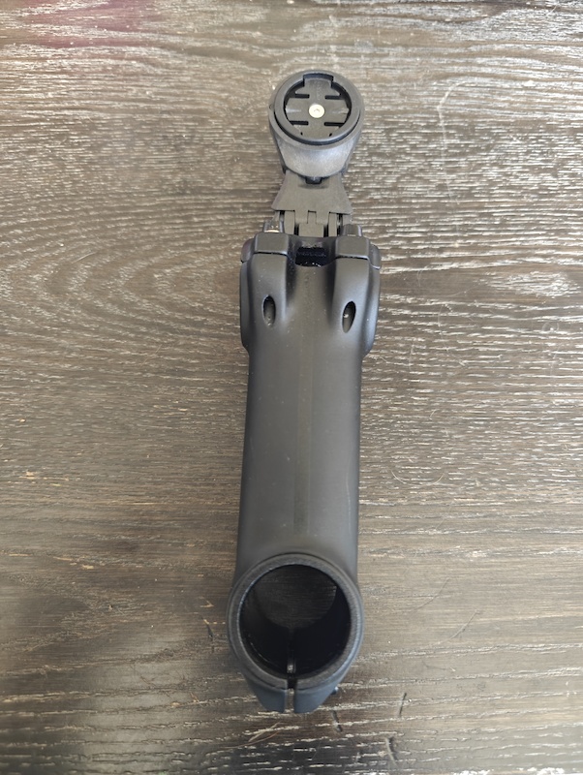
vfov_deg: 71.5
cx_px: 292
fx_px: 538
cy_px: 388
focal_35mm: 24
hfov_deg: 56.9
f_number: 1.7
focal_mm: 6.06
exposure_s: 1/60
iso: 2000
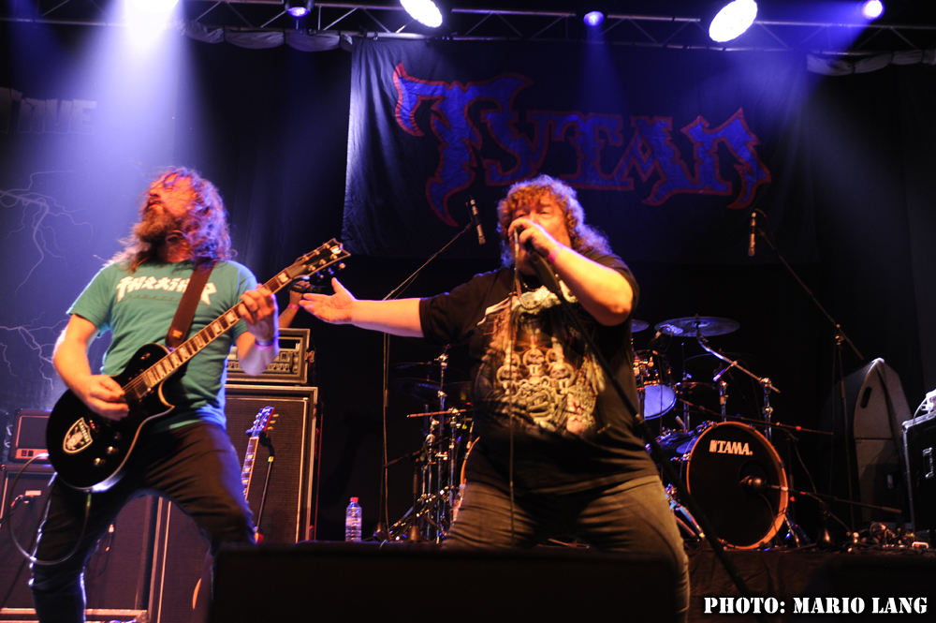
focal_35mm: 44
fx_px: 1143
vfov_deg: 30.5
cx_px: 468
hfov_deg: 44.5
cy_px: 312
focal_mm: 44
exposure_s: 1/125
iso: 1250
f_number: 2.8
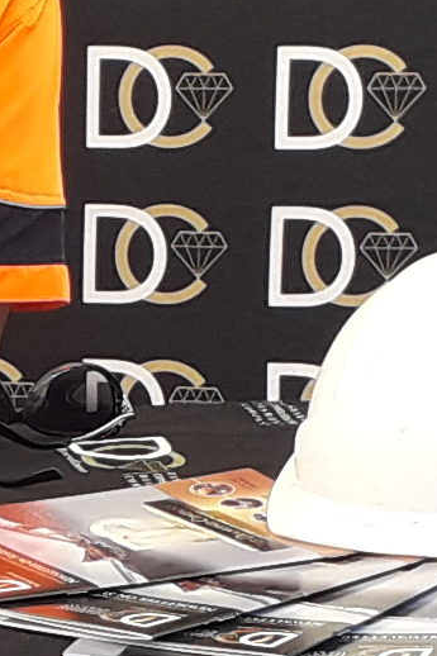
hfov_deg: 6.0
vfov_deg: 9.1
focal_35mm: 224
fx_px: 4081
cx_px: -346
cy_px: 648
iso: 40
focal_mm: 3.6
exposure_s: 1/223
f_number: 1.9
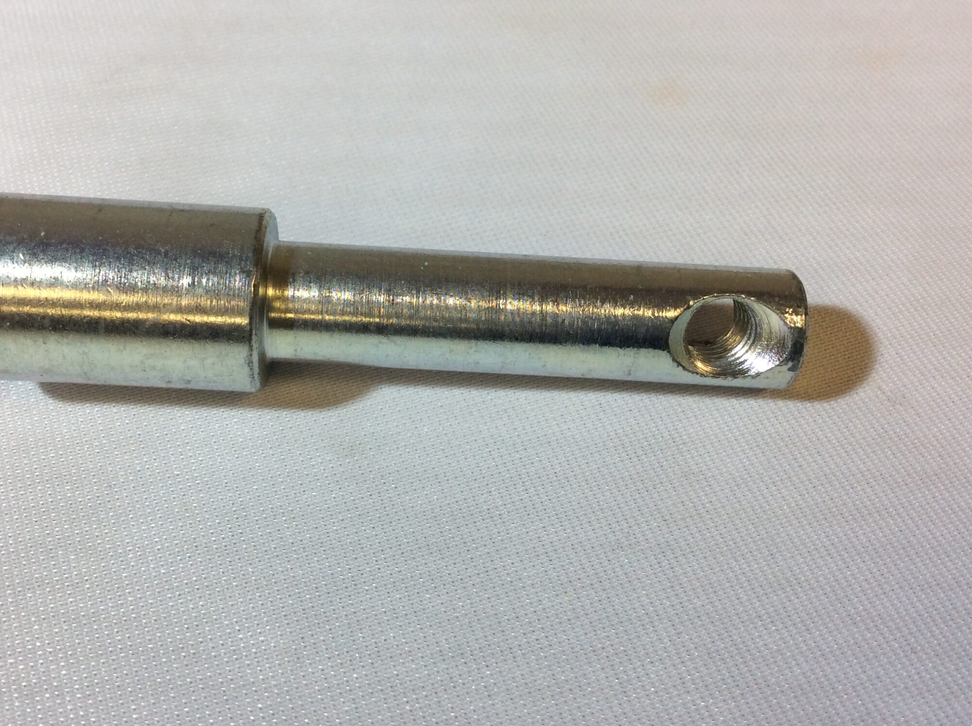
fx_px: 1149
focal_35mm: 41
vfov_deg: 34.9
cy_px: 296
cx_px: 424
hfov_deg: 45.7
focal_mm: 3.3
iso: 50
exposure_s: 1/120
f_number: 2.4
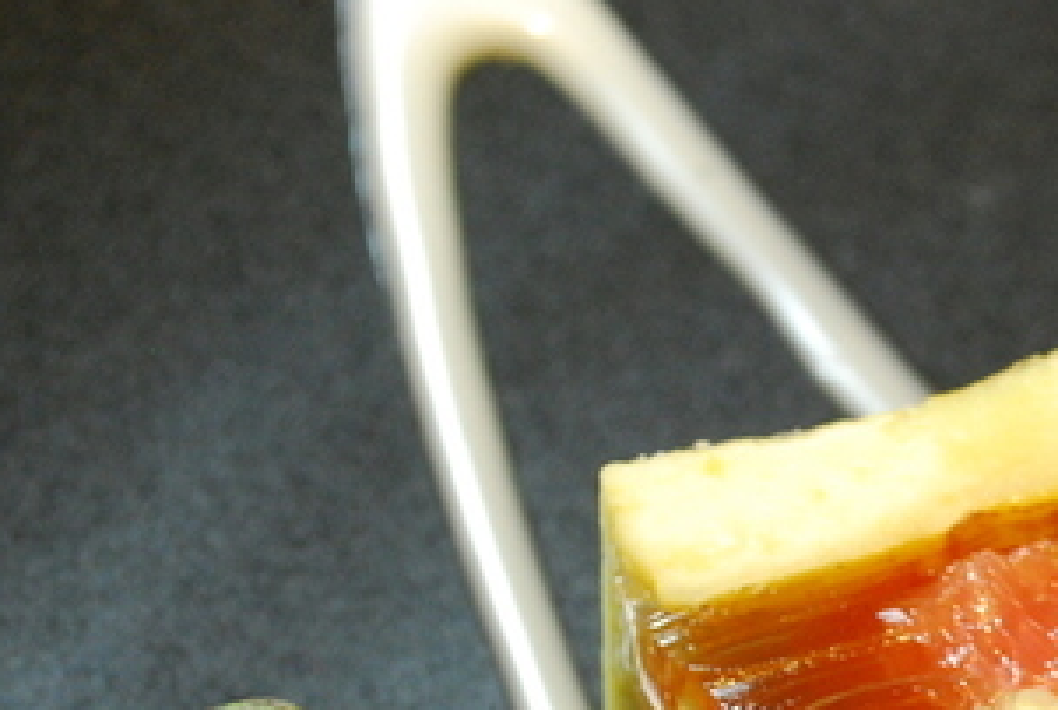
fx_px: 5801
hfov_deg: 10.1
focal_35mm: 197
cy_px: 812
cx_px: 1619
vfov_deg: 7.0
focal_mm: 40
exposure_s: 1/15
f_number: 9
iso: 800
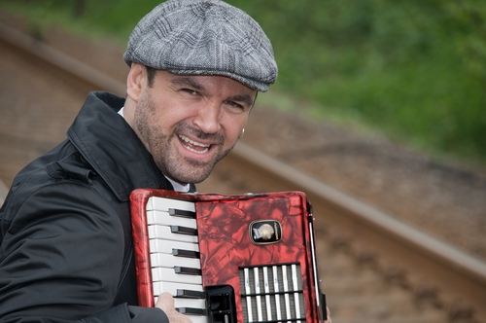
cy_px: 162
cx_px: 243
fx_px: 4045
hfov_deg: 6.9
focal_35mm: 300
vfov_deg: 4.6
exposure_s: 1/320
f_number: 6.3
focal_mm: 200
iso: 200
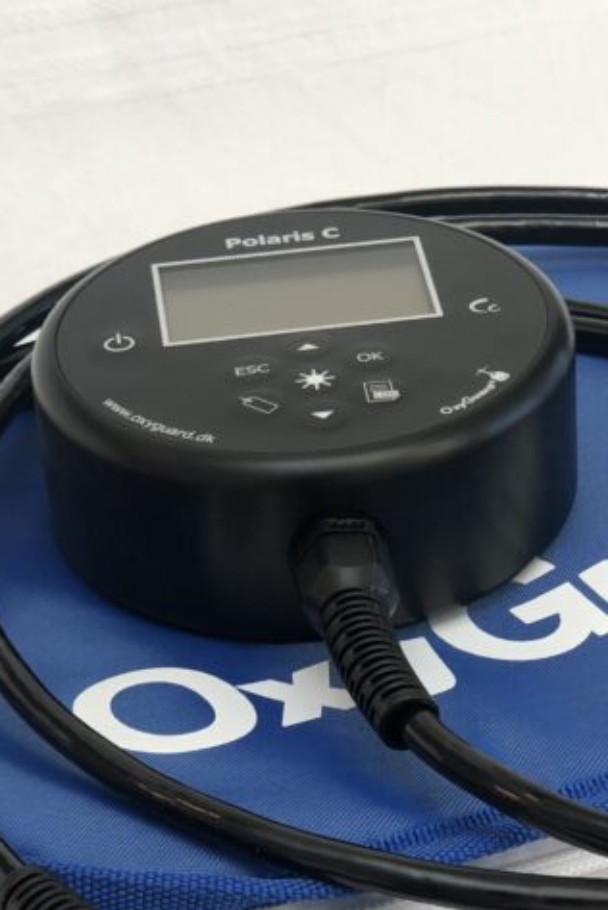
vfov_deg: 17.3
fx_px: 2959
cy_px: 721
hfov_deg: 11.7
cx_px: 454
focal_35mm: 117
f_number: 2.4
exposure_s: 1/60
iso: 20
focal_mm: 6
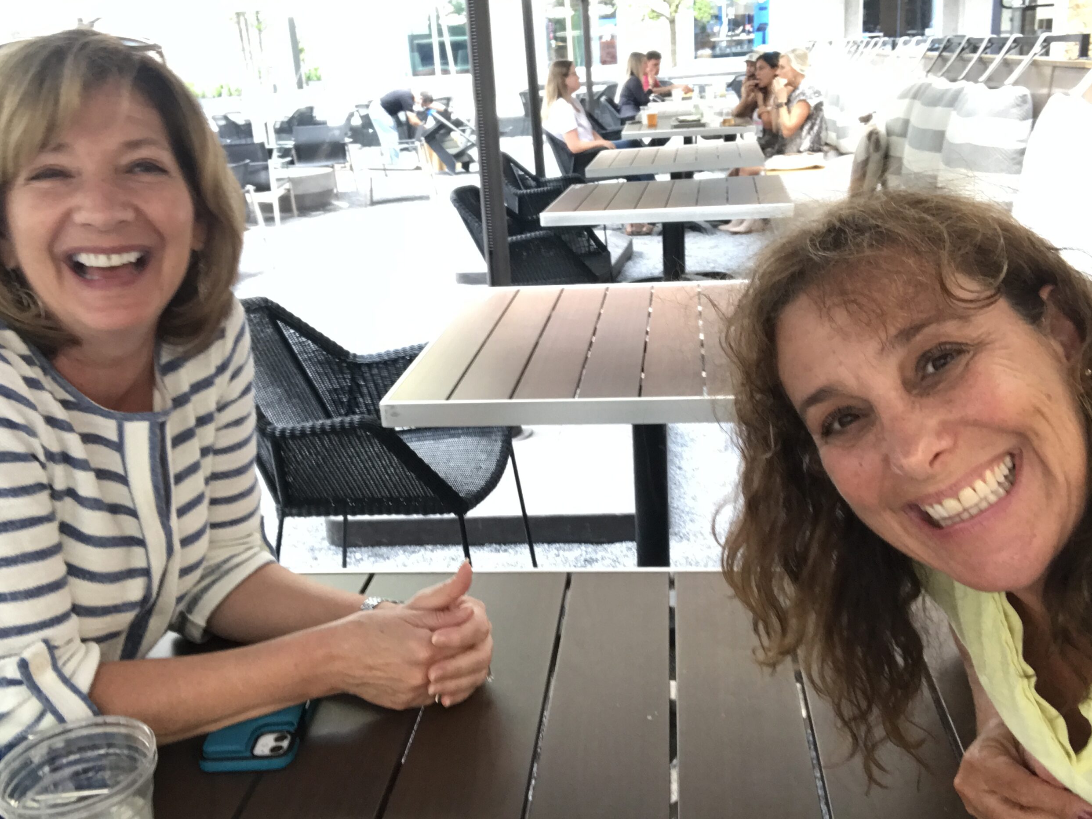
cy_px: 412
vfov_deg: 42.9
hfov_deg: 55.4
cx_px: 548
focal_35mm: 33
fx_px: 1041
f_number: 2.2
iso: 100
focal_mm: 2.87
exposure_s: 1/30
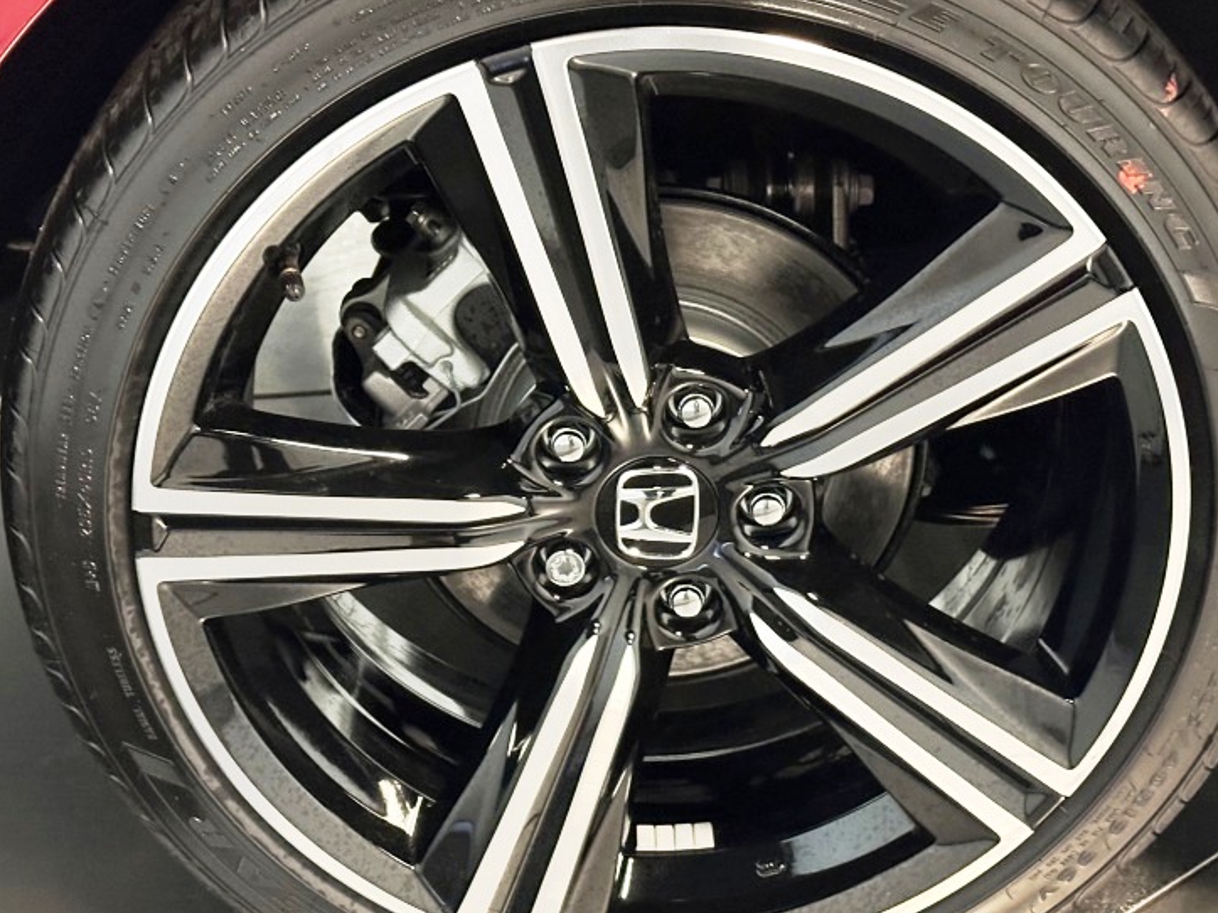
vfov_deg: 21.6
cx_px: 615
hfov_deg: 28.6
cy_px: 483
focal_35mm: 68
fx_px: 2392
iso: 640
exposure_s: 1/30
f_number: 1.78
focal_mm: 6.86
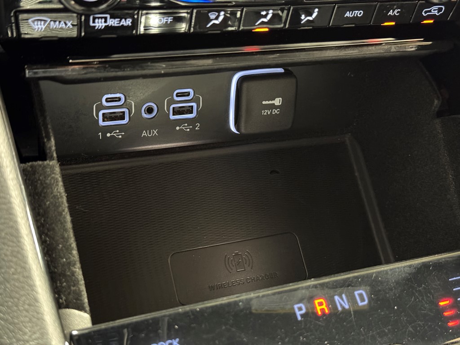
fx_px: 638
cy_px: 172
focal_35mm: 48
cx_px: 230
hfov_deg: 39.7
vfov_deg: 30.3
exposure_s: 1/15
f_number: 1.78
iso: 2000
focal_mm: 6.76
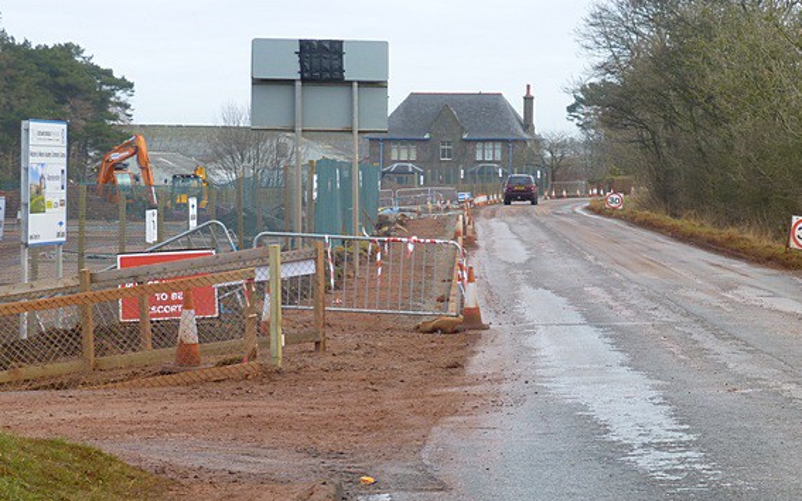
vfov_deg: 7.6
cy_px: 415
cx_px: 393
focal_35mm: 172
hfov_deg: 12.2
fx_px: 3758
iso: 125
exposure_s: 1/80
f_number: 5.3
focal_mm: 20.6
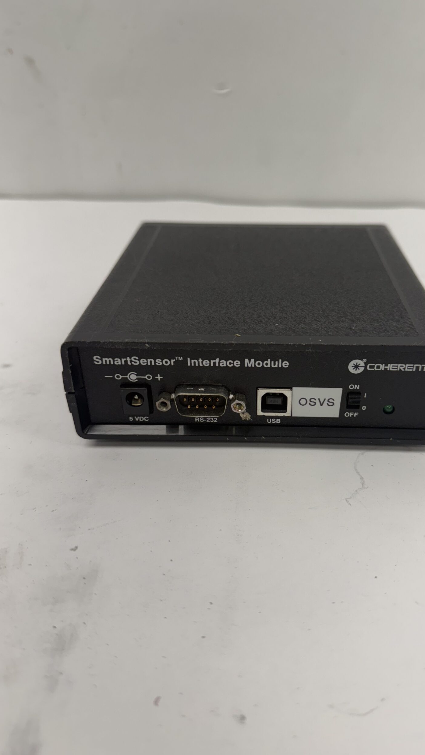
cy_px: 380
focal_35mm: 27
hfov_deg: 42.6
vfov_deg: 69.9
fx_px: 541
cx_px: 262
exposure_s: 1/208
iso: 64
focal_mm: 6.76
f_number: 1.78
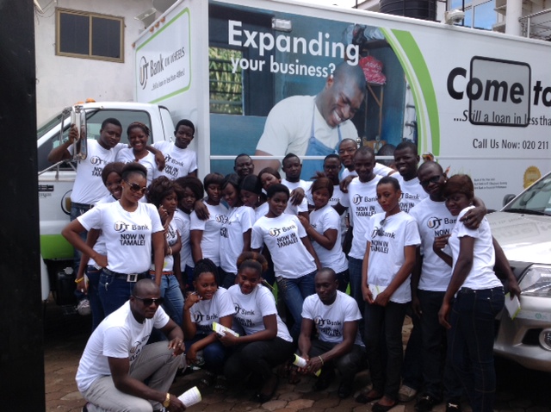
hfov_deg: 52.7
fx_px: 556
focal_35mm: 35
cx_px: 276
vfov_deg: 40.6
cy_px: 206
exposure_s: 1/796
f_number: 2.4
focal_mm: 4.28
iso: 50
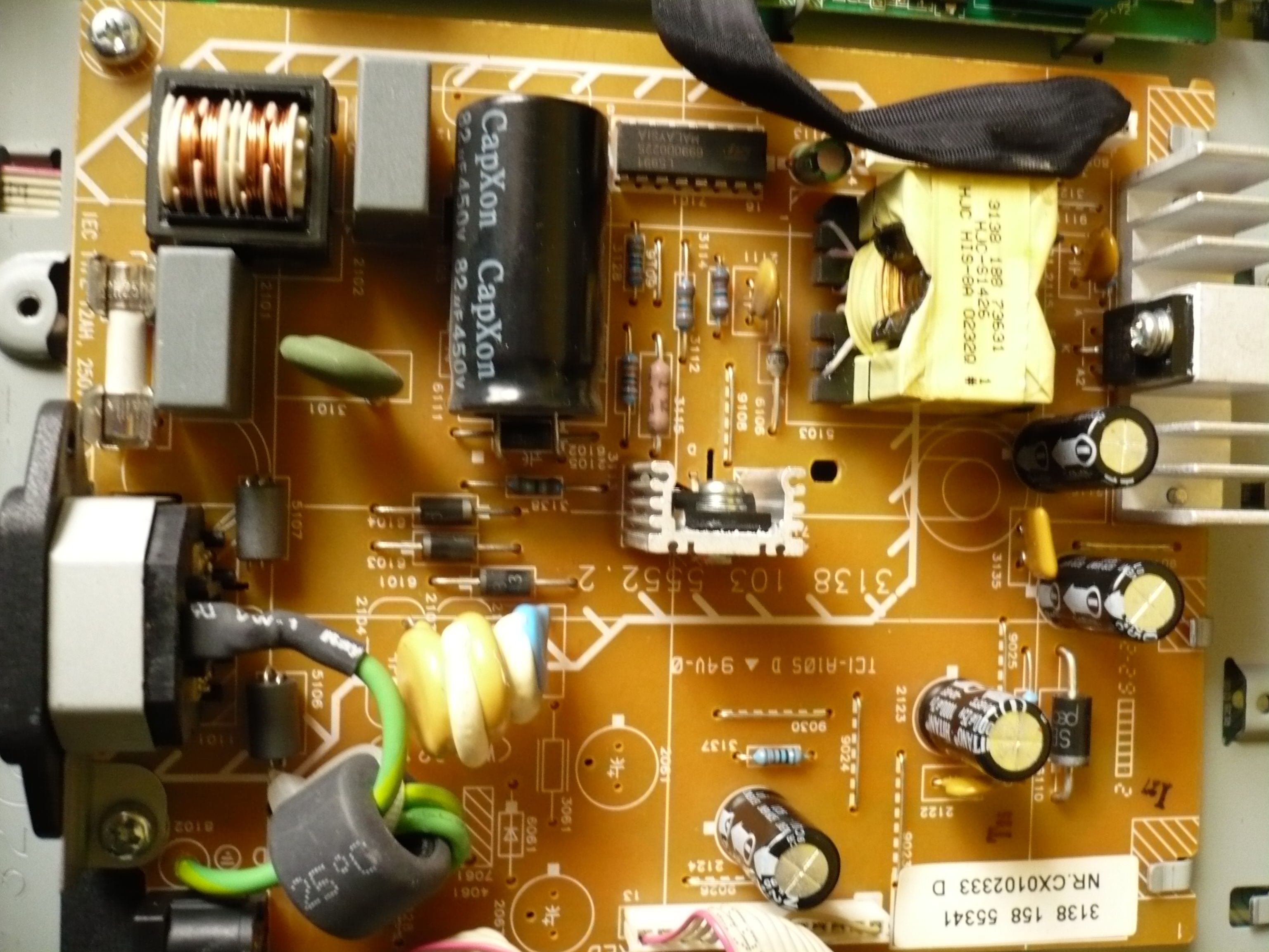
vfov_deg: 40.7
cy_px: 476
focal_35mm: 35
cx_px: 634
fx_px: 1283
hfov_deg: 52.6
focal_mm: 5.8
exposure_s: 1/8
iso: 250
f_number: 2.8
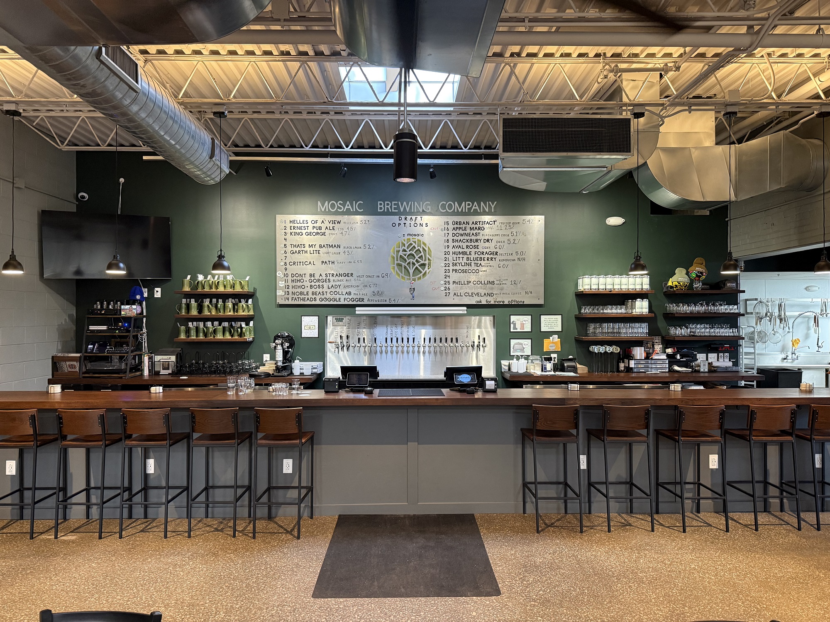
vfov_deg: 56.8
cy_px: 311
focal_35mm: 24
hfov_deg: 71.6
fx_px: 575
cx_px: 415
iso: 400
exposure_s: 1/60
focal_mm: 6.76
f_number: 1.78
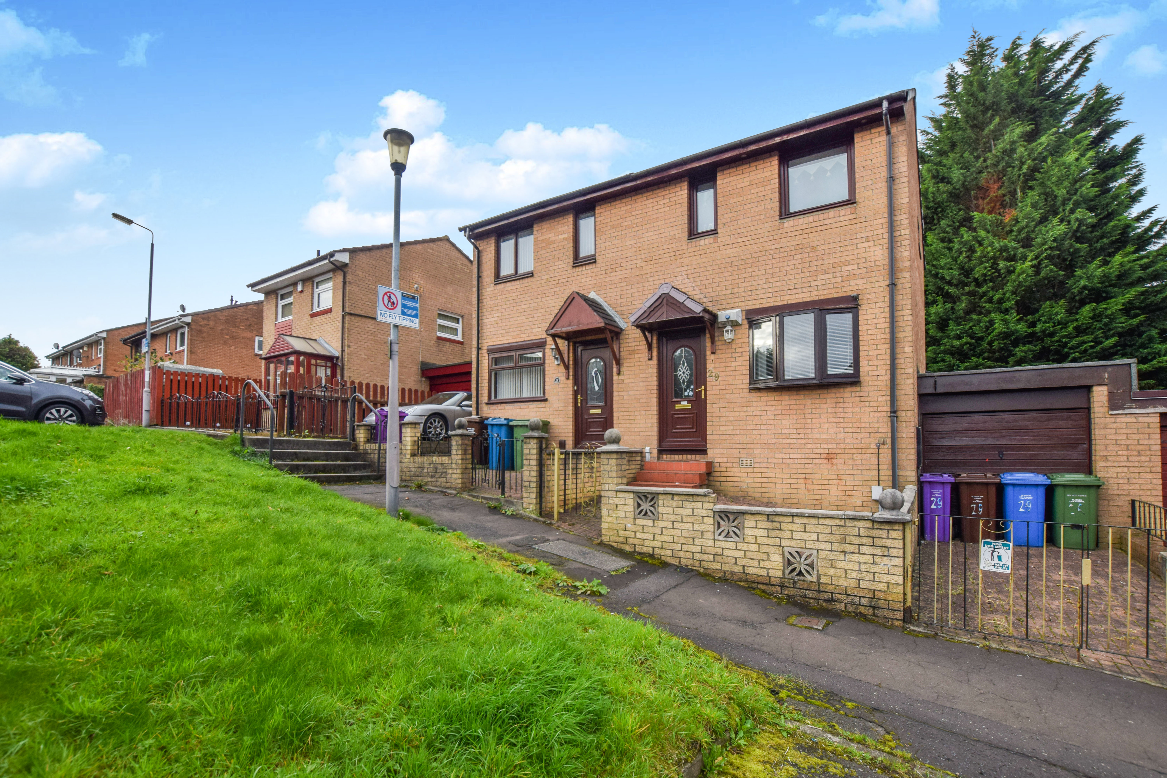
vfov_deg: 77.3
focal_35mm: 15
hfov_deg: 100.4
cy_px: 389
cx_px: 584
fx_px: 486
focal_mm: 10
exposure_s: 1/250
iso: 250
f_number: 8
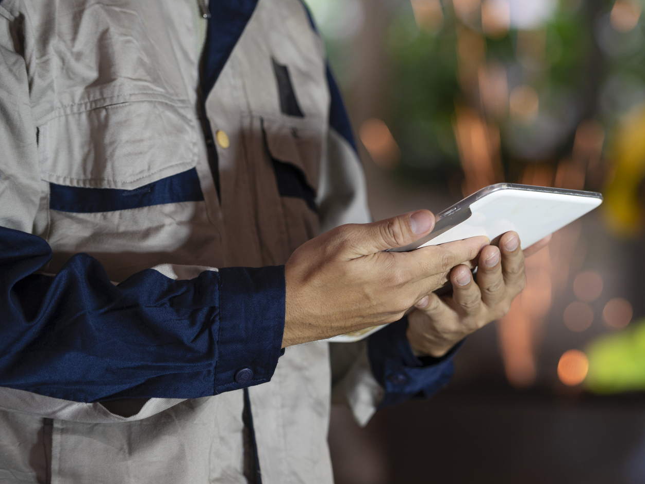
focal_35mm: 199
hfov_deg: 9.9
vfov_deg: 7.5
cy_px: 241
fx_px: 3709
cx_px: 470
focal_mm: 135
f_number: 2.8
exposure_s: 1/125
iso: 400
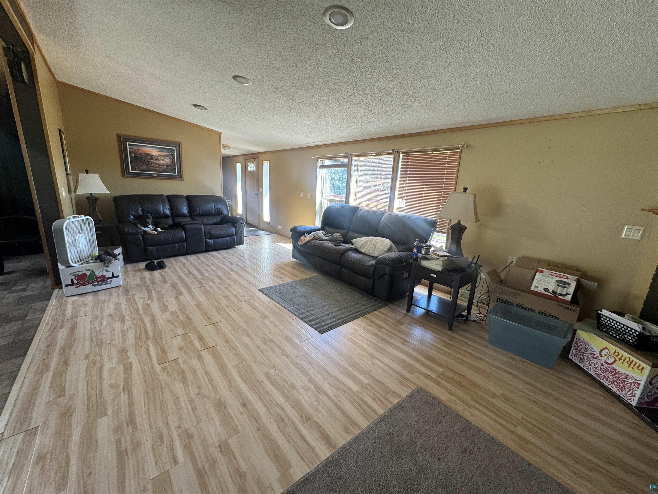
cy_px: 247
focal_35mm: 14
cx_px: 329
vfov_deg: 85.7
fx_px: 266
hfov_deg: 102.1
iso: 160
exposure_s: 1/99
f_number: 2.2
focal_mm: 2.22
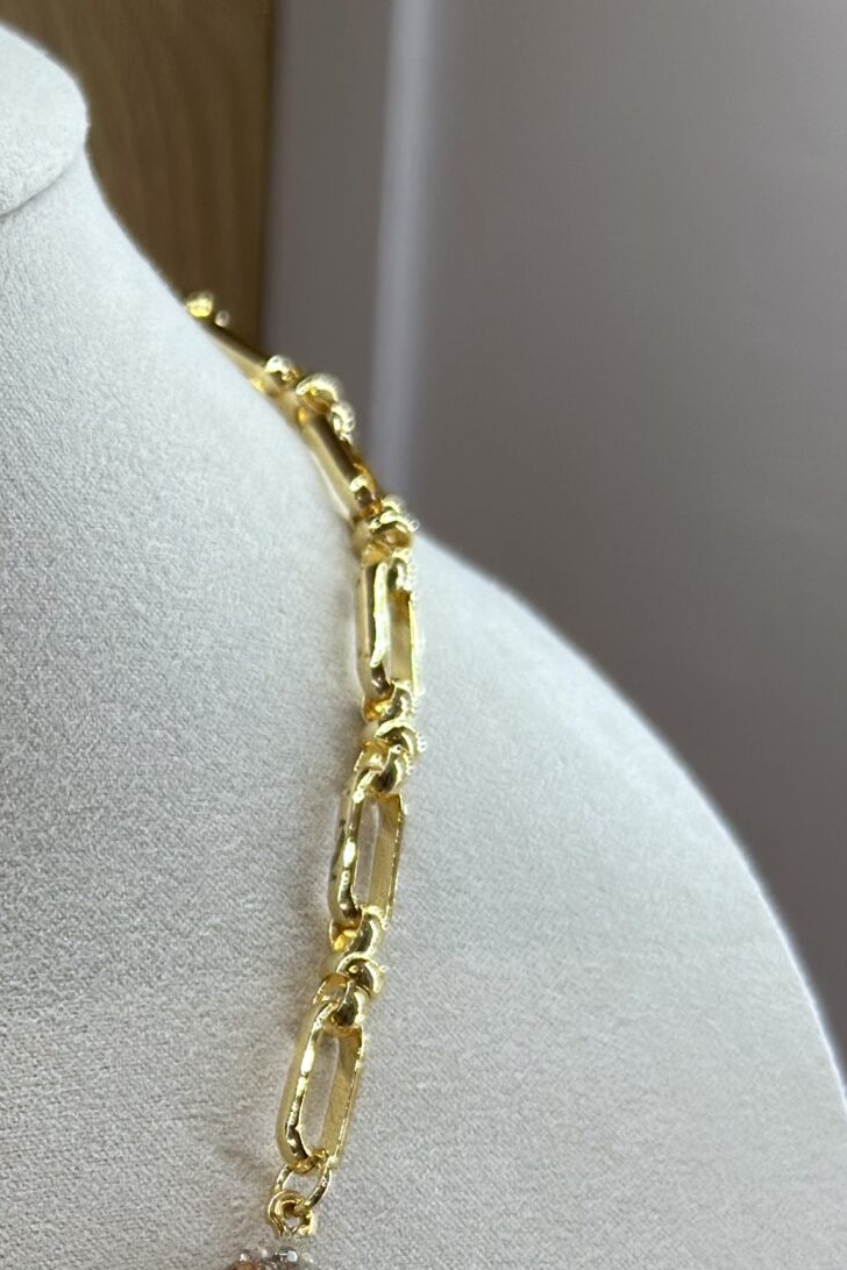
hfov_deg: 11.5
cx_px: -206
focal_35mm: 117
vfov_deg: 17.3
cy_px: 1051
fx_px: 4129
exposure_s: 1/342
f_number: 1.78
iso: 80
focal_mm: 6.86
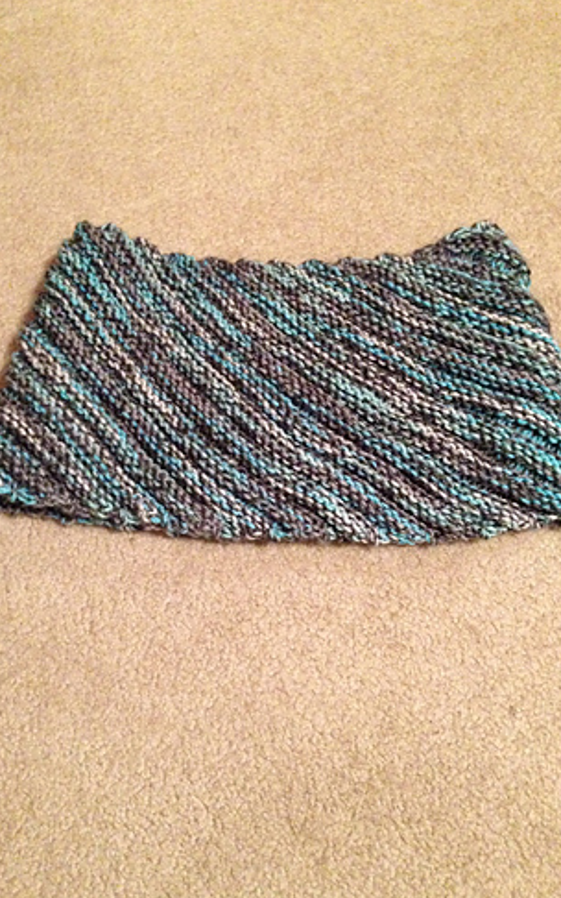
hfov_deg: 35.4
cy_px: 458
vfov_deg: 54.0
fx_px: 880
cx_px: 285
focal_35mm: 36
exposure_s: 1/15
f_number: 2.4
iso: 800
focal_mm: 4.12
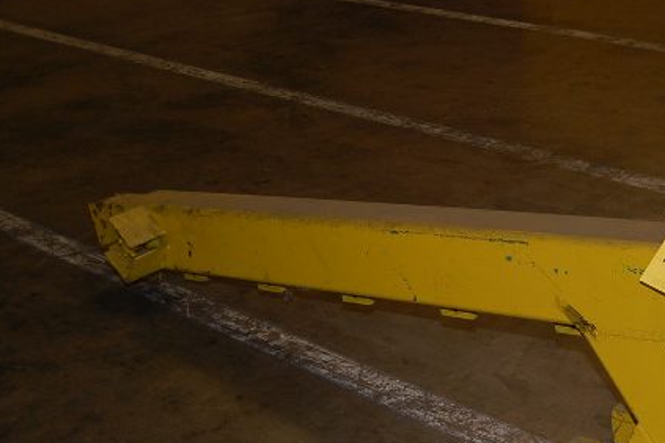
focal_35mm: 59
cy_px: 313
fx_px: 1090
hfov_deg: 33.3
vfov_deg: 22.8
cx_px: 497
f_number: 4.2
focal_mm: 26
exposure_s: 1/60
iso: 400
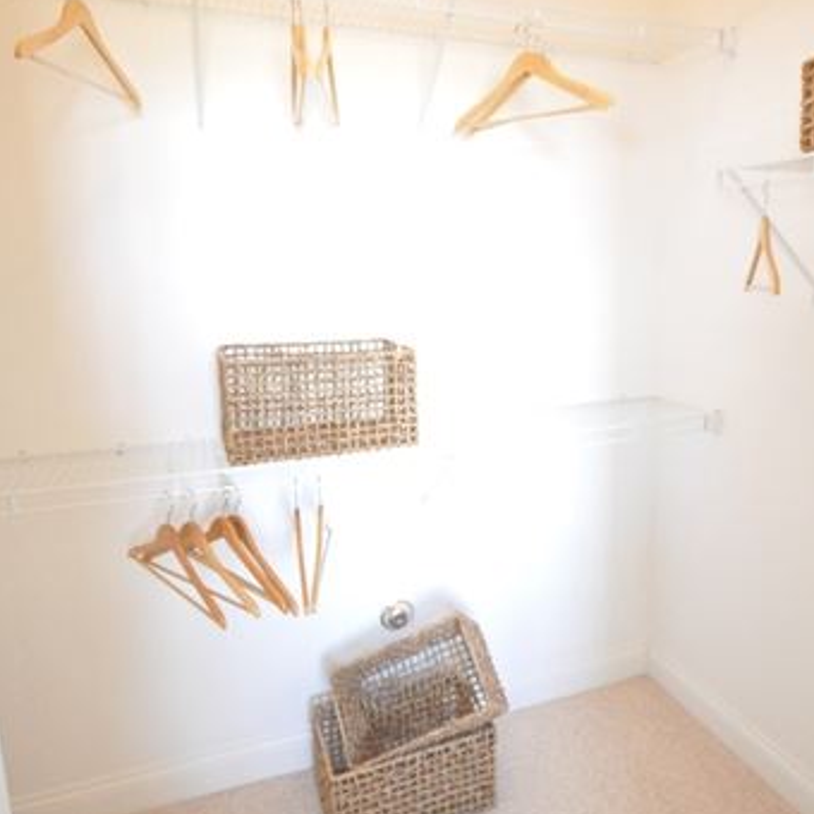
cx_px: 466
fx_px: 639
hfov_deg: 64.7
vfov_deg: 64.9
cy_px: 371
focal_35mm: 24
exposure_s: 1/100
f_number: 4
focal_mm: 10
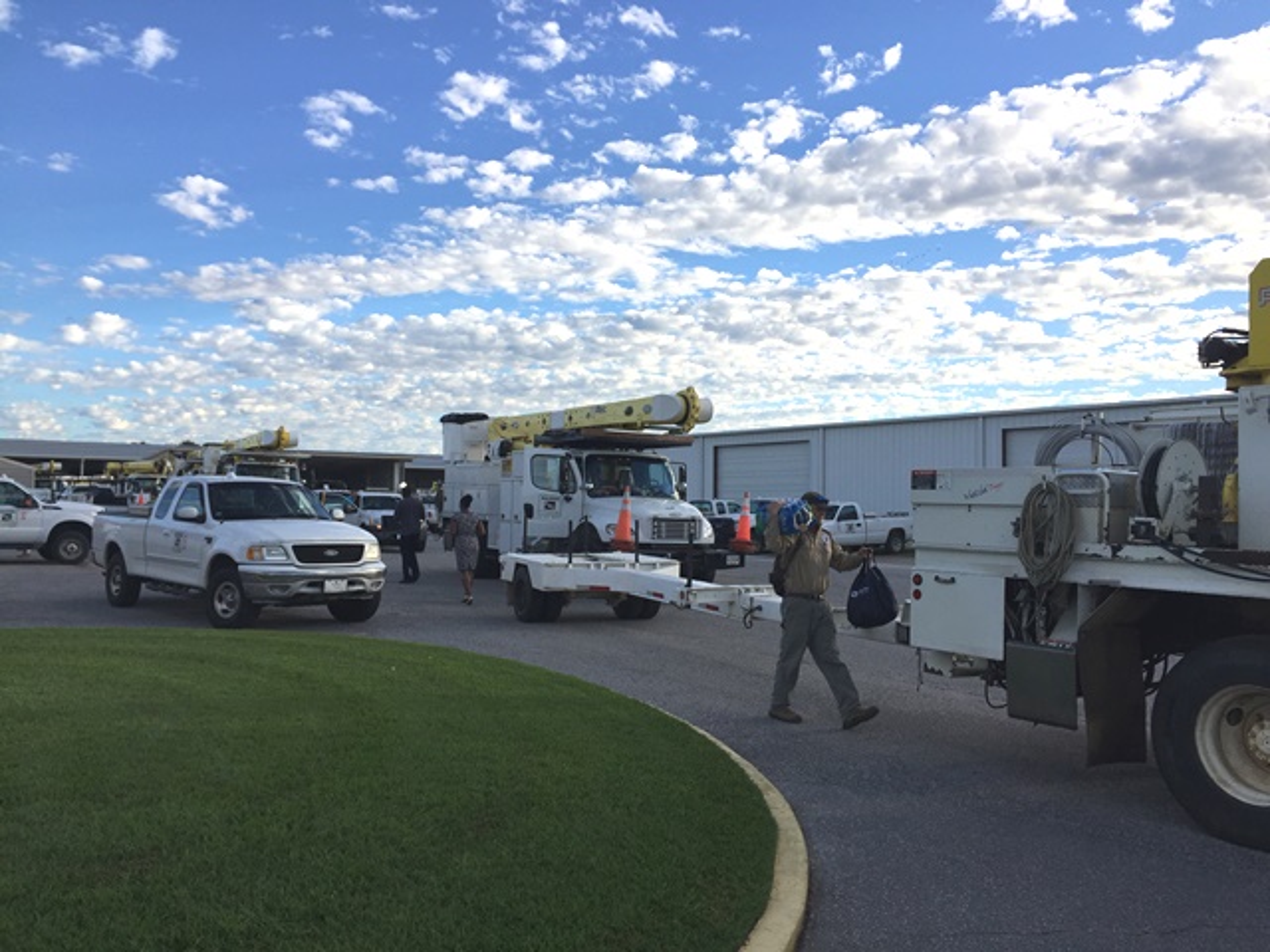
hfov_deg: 61.7
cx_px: 635
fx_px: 1064
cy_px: 476
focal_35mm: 29
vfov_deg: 48.2
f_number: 2.2
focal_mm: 4.15
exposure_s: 1/1276
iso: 32
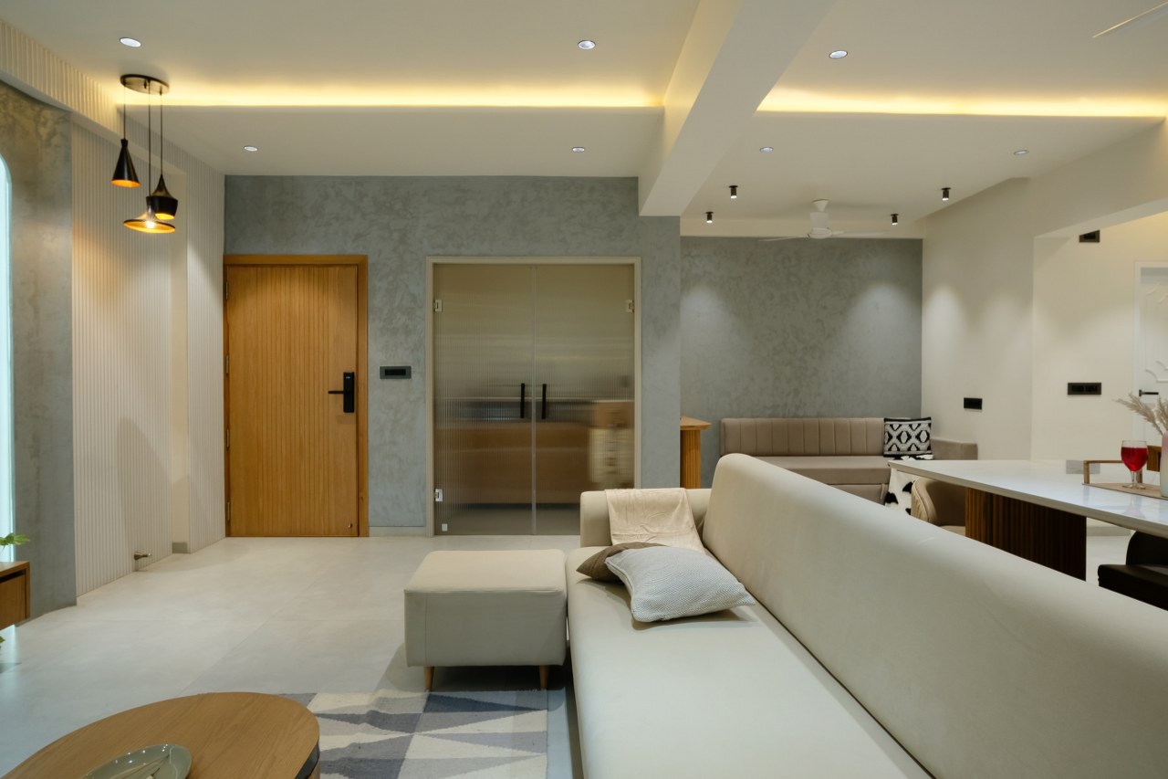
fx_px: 649
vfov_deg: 61.9
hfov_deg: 84.0
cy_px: 390
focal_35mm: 20
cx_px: 584
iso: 500
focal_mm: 13
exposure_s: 1/13
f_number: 6.4
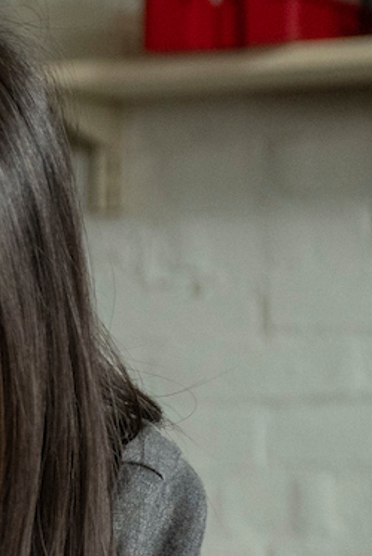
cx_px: -1275
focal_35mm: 250
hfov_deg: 4.8
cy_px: 922
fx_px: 3868
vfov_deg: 8.0
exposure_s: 1/200
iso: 800
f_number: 3.5
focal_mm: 39
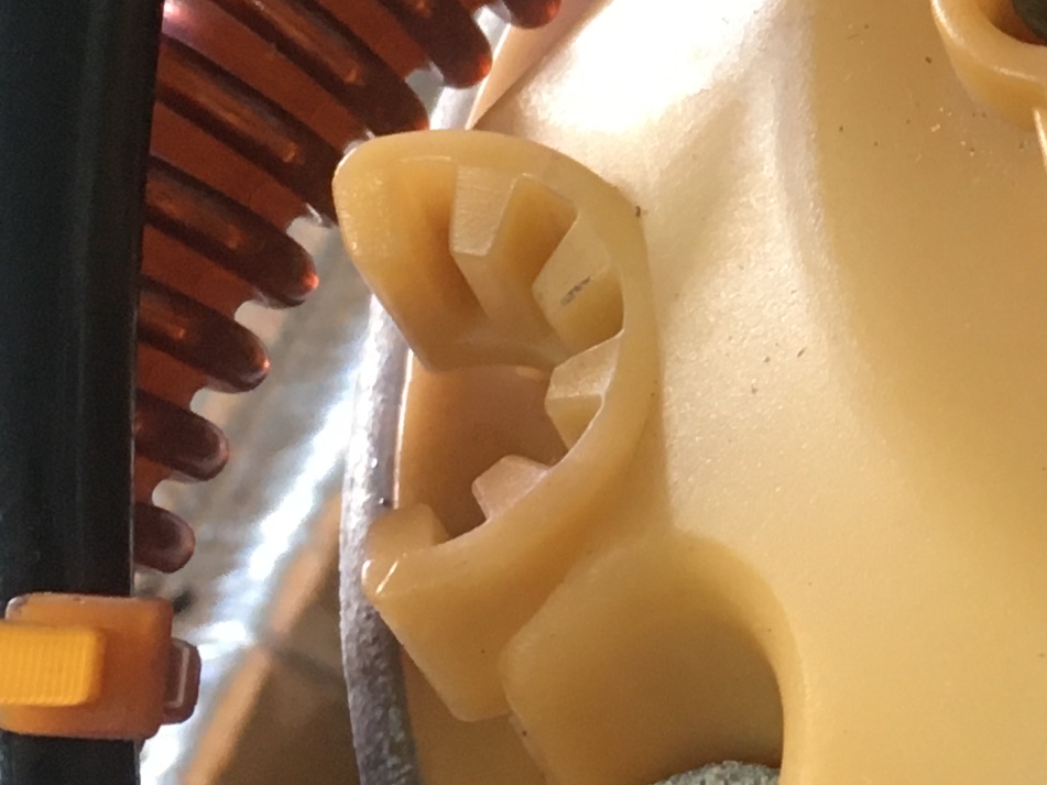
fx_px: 3720
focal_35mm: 123
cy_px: 51
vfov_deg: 11.9
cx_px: 1625
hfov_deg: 14.8
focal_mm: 4.15
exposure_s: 1/30
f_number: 2.2
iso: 100
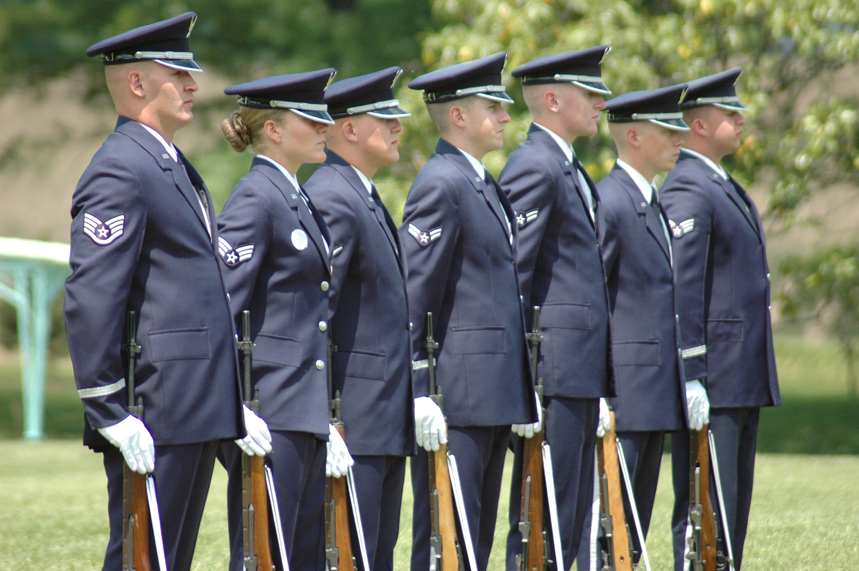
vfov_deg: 3.0
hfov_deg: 4.6
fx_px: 10728
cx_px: 430
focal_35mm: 450
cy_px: 286
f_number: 6
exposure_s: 1/640
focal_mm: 300
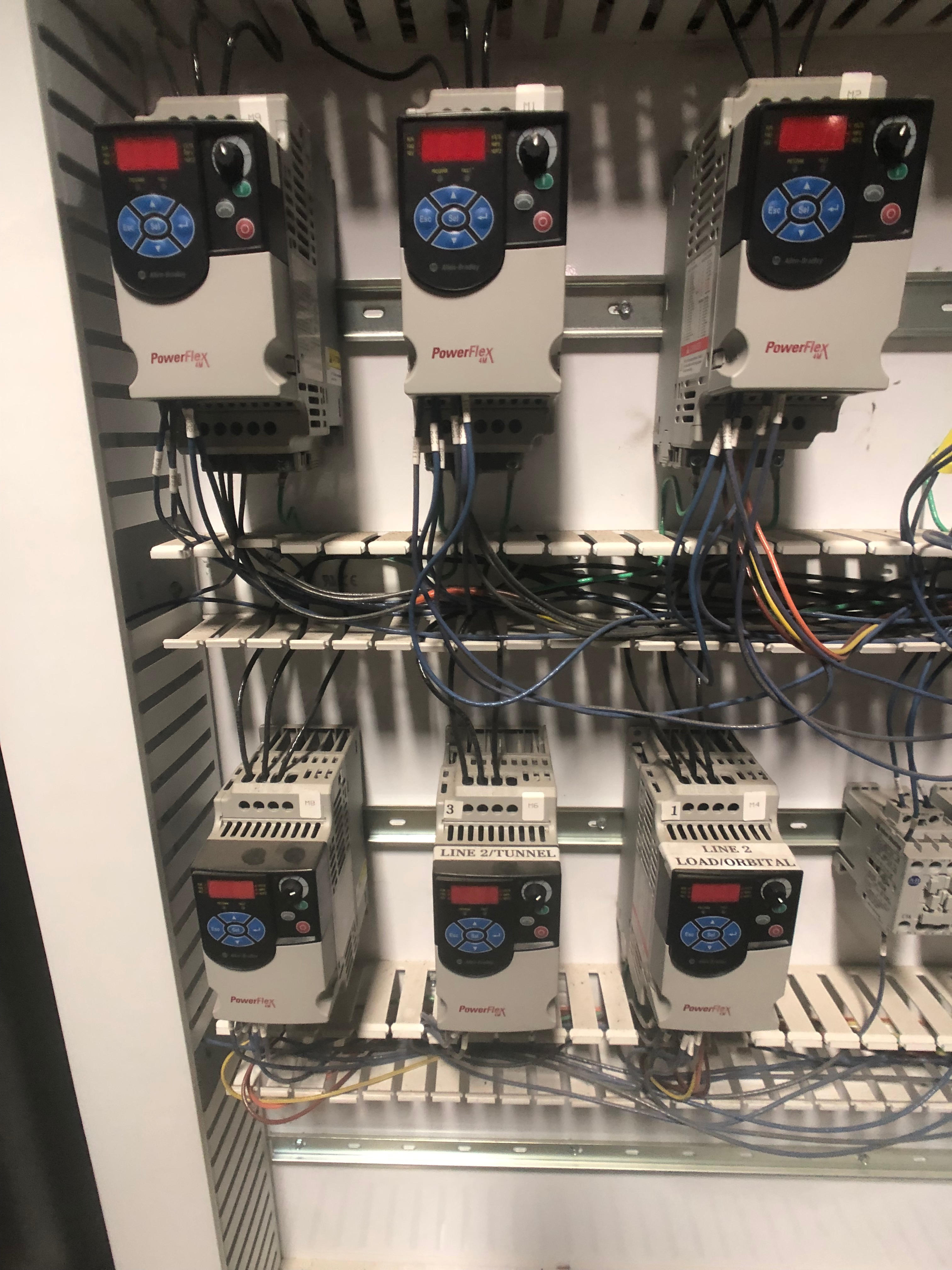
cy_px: 635
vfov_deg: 63.4
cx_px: 476
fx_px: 1027
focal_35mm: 28
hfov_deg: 49.7
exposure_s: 1/15
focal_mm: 4
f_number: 1.8
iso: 64
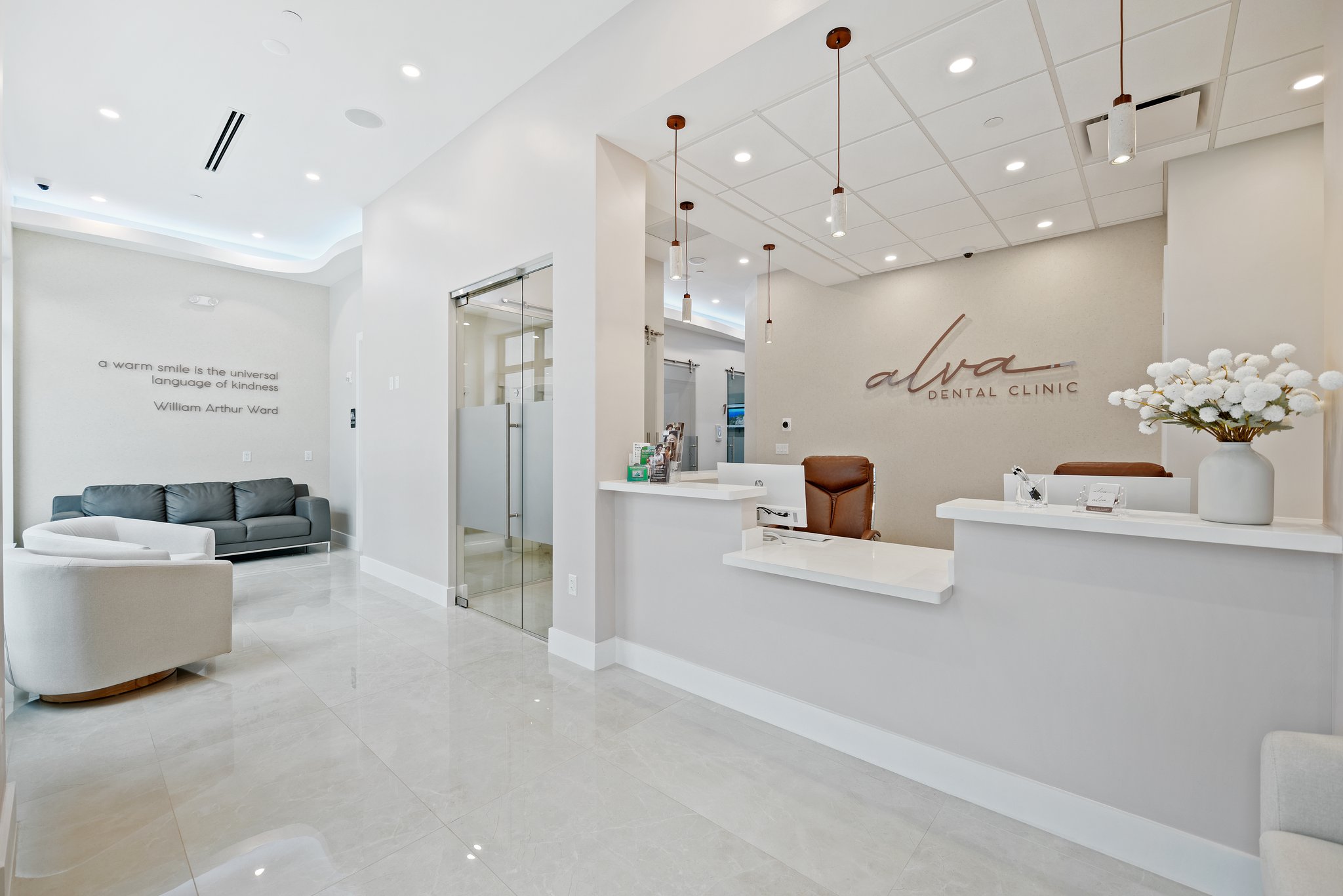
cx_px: 672
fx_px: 522
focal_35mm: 14
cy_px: 448
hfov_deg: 104.2
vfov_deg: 81.3
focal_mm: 14
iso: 180
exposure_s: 1/13
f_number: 2.8
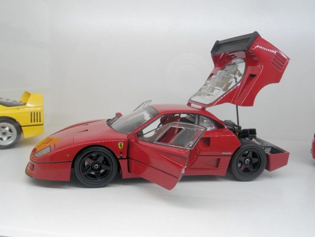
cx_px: 158
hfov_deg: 58.4
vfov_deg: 45.4
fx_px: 282
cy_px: 118
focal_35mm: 31
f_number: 3
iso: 80
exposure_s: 1/40
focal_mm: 5.6
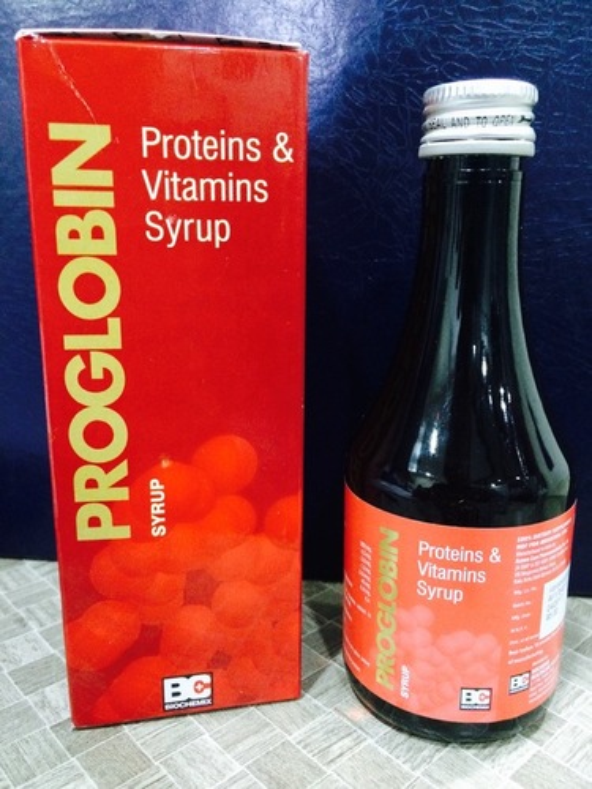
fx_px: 661
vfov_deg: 61.7
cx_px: 296
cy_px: 394
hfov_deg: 48.2
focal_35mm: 29
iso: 400
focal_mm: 4.15
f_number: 2.2
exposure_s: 1/17
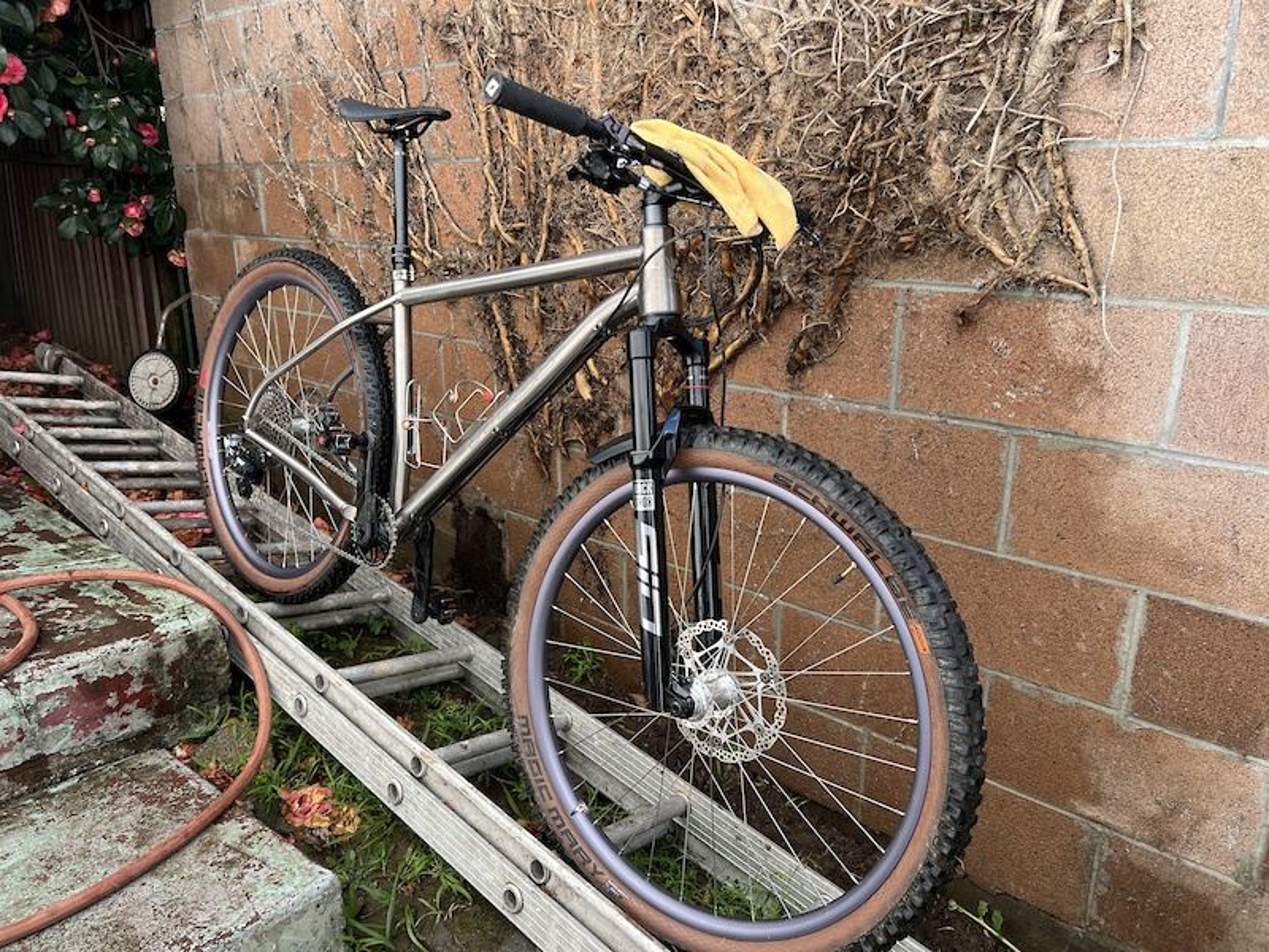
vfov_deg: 53.1
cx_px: 634
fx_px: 953
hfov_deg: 67.3
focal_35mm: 26
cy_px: 476
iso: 50
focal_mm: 5.7
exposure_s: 1/709
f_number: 1.5
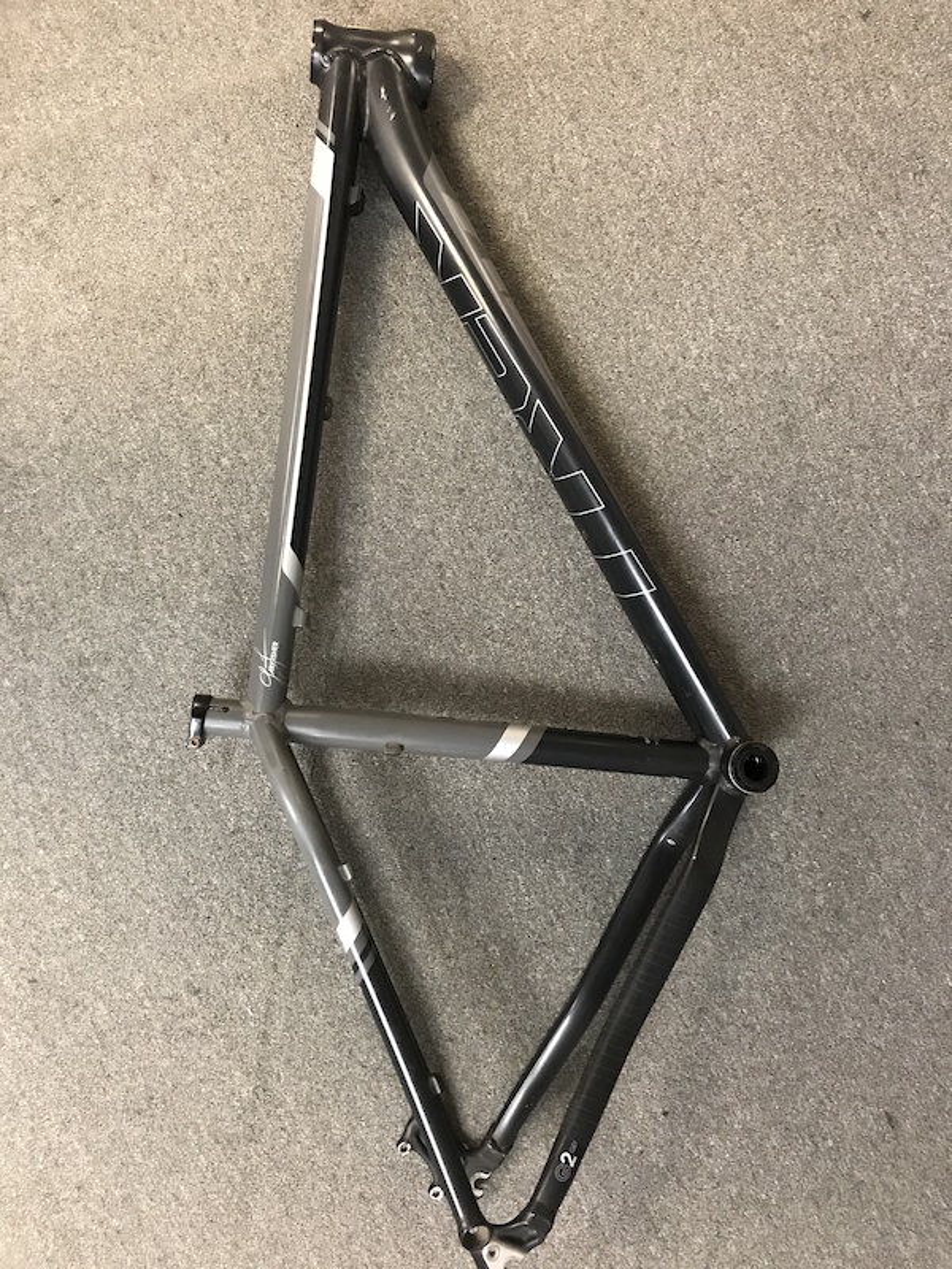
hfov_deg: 49.7
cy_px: 634
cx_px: 476
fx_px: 1027
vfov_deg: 63.4
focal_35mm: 28
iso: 100
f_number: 1.8
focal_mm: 3.99
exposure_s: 1/15
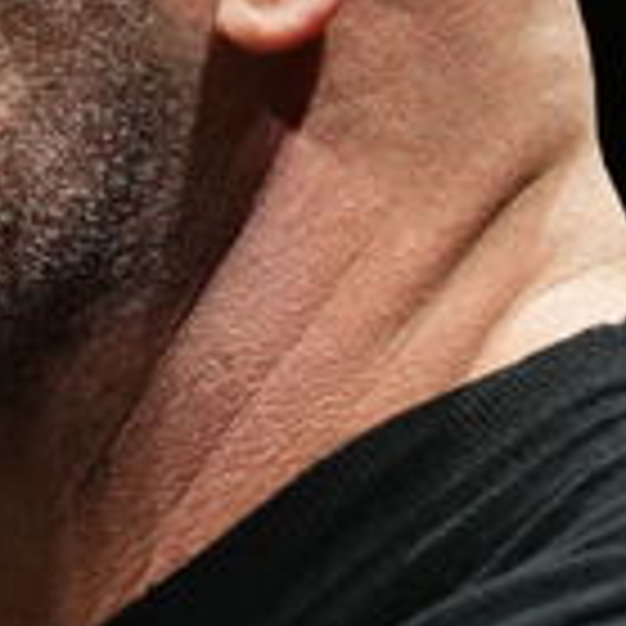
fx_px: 28726
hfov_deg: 1.2
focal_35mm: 1404
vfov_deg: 1.2
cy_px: 896
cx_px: -1211
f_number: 2.8
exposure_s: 1/320
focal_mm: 191
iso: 1600
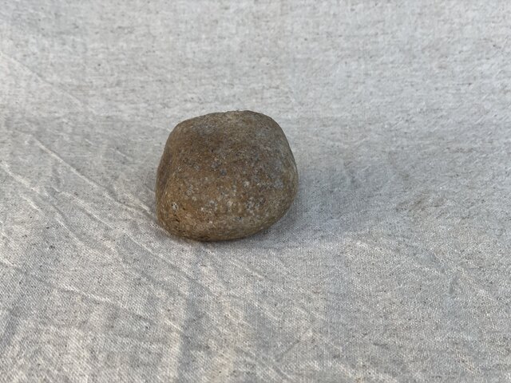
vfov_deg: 28.0
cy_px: 192
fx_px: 768
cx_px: 256
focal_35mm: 52
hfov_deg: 36.8
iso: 32
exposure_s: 1/527
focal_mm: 6
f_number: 2
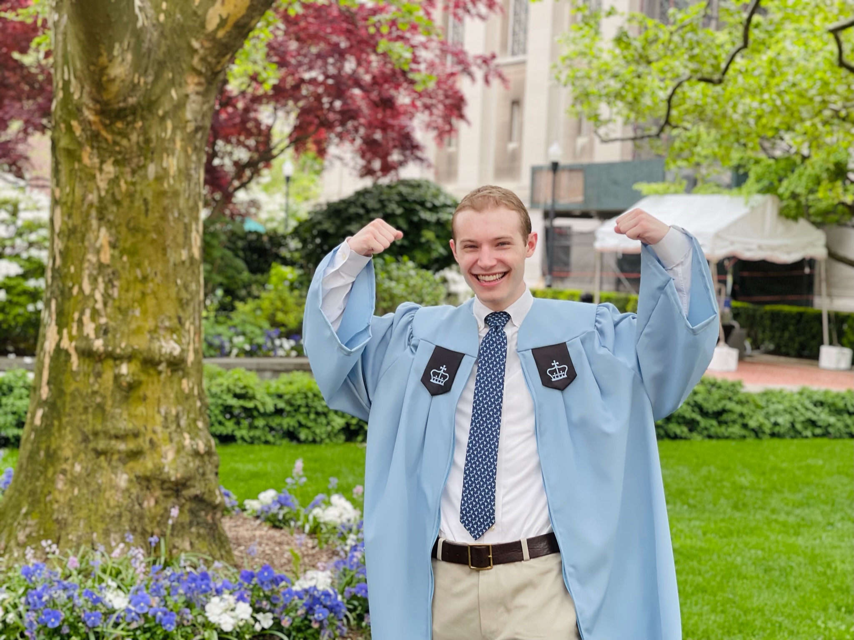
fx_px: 1579
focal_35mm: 64
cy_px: 320
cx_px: 427
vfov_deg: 22.9
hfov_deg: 30.3
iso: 32
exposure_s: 1/355
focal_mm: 7.5
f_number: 2.2
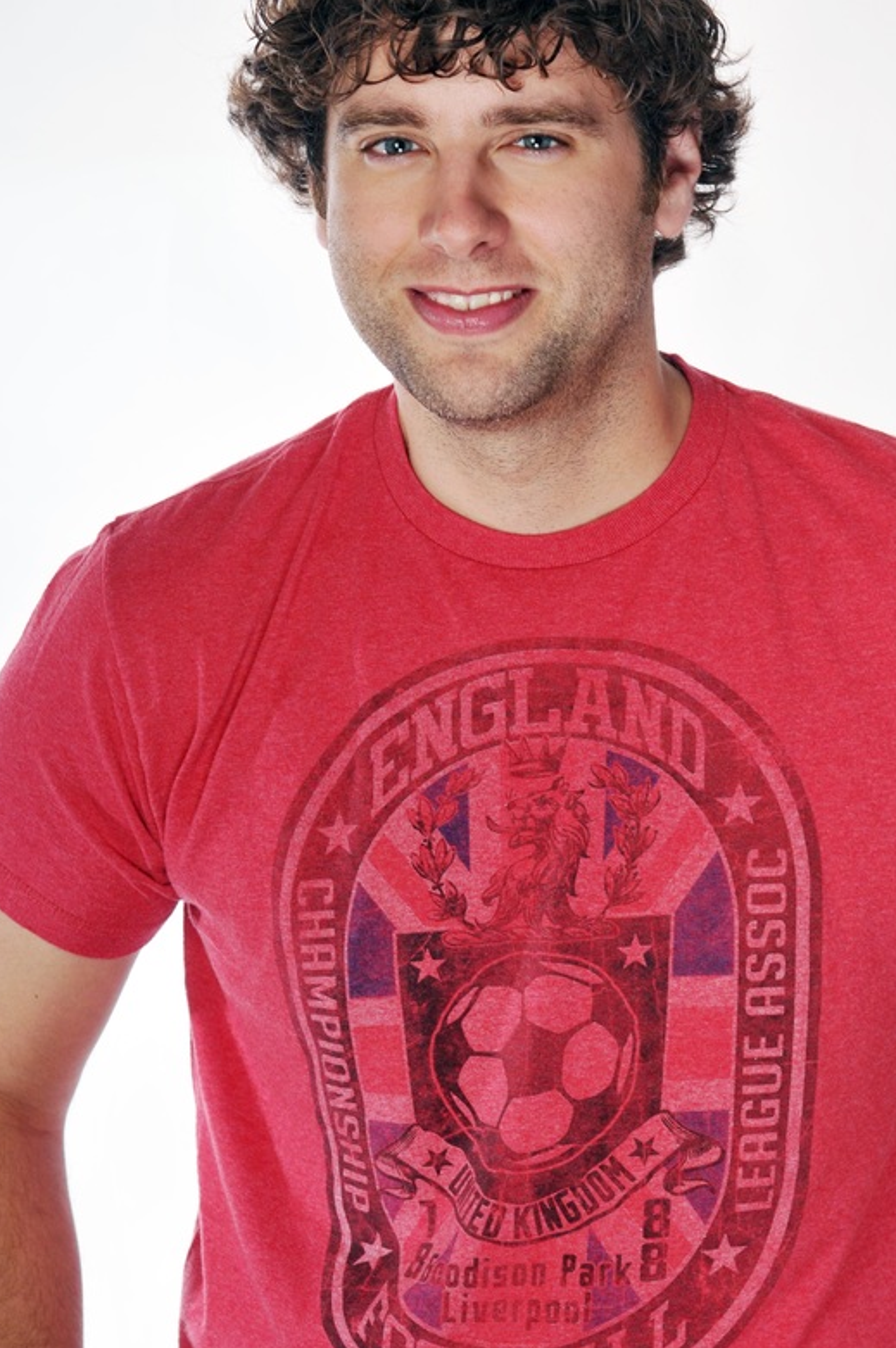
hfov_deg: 6.3
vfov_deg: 9.4
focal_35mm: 219
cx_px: 539
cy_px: 768
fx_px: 8182
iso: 200
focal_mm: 105
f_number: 6.3
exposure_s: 1/250
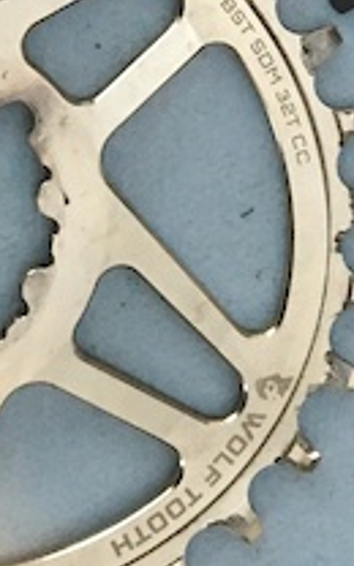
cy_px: -256
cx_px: 226
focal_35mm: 118
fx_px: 1821
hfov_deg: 11.1
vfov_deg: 16.3
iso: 160
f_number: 2.2
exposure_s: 1/30
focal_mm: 4.15
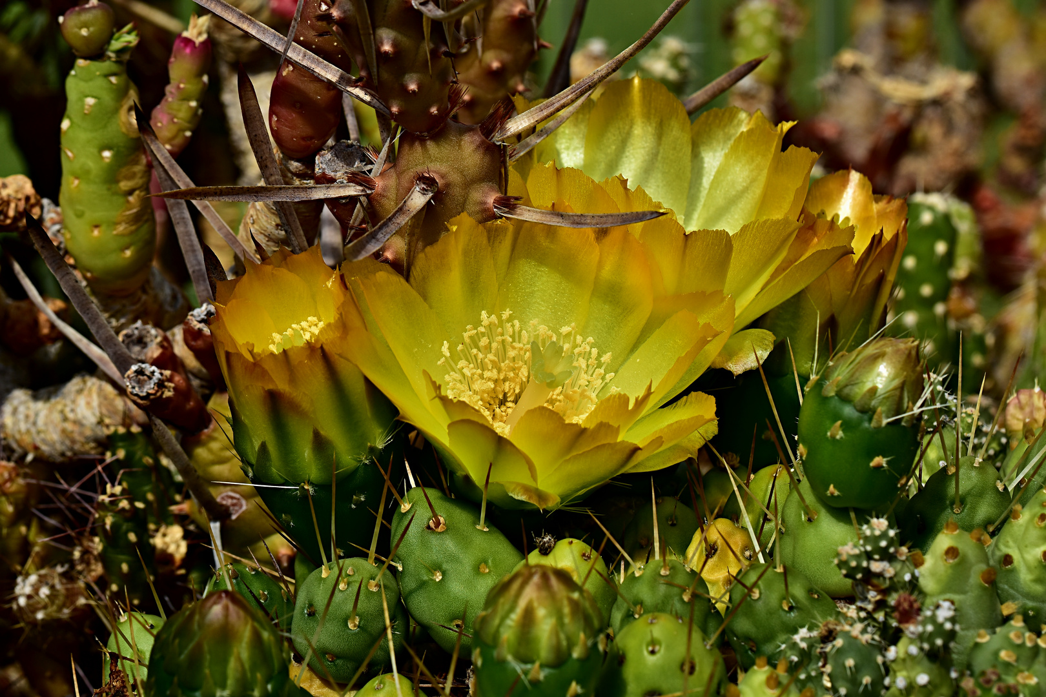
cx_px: 523
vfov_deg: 10.2
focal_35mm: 135
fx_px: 3922
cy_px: 348
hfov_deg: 15.2
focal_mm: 90
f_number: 14
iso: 100
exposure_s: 1/160
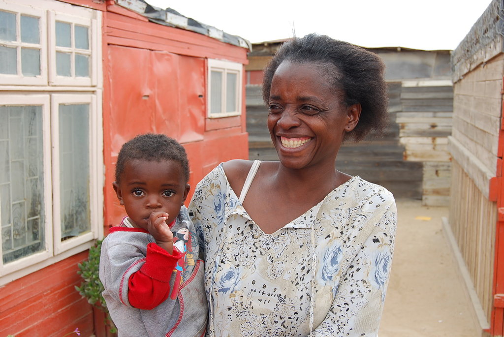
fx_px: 631
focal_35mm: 45
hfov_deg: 43.6
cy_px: 168
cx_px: 252
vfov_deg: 29.9
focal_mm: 30
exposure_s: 1/160
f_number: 6.3
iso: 100
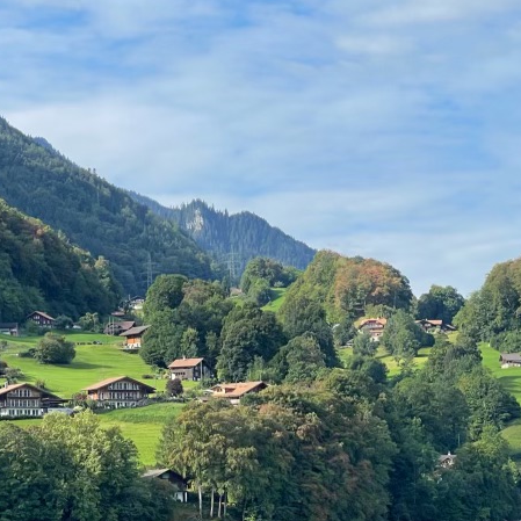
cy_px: 276
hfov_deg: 13.5
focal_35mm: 129
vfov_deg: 13.5
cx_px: 155
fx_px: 2197
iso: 20
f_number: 2.2
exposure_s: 1/853
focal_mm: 7.5
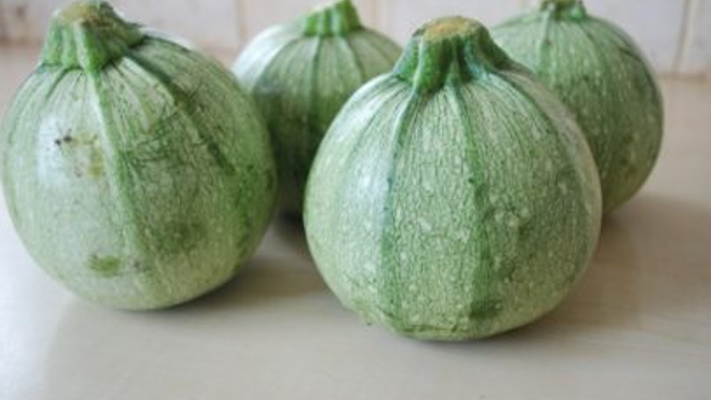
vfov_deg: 26.5
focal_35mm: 45
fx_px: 848
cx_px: 351
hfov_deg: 45.5
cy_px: 177
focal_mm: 28
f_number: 4.5
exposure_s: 1/30
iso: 400
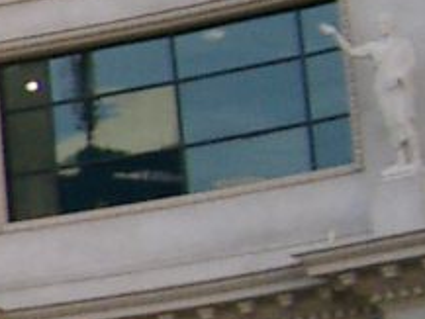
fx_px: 3354
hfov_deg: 6.5
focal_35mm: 273
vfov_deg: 5.4
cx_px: -903
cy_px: 333
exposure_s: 1/800
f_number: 2.6
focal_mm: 7.6
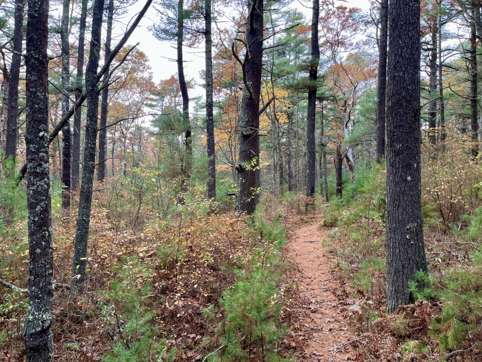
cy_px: 181
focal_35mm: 26
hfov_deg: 67.3
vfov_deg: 53.1
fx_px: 362
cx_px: 241
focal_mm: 5.1
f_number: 1.6
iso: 125
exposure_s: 1/102
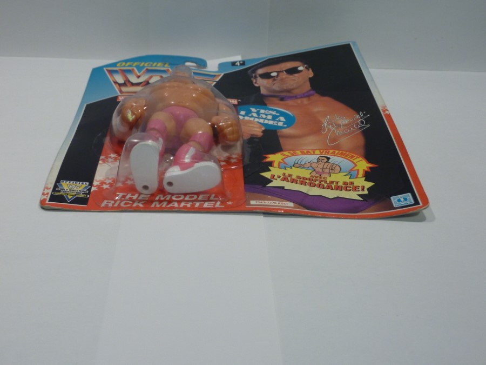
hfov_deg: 34.9
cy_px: 182
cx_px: 243
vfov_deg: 26.6
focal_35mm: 55
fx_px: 772
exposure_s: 1/40
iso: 200
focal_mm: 9.1
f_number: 3.9
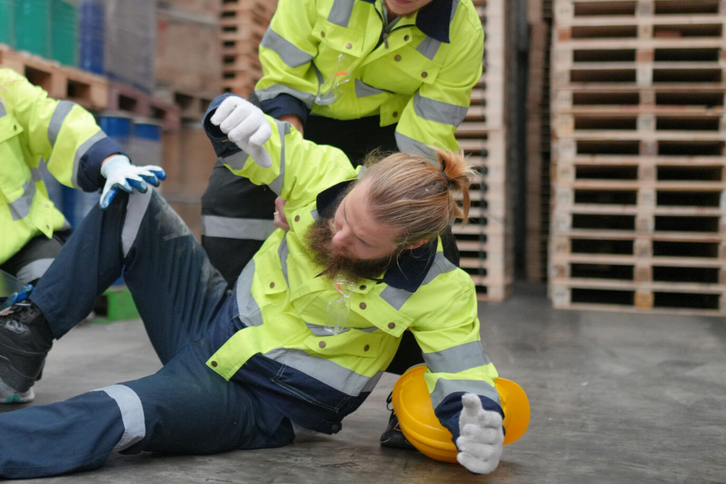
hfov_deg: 30.0
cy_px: 149
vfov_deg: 20.8
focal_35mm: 65
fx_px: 1311
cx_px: 119
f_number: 1.4
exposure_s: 1/215
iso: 1250
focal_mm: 35
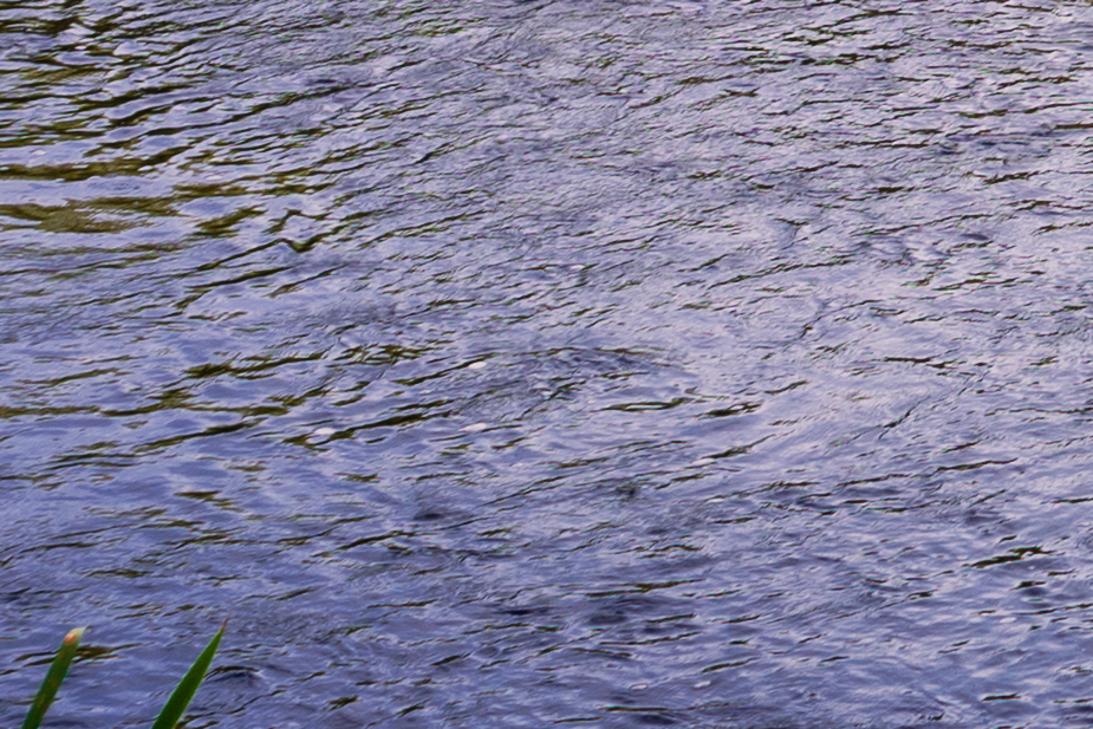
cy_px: -883
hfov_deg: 9.6
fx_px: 5799
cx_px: 2613
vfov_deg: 6.9
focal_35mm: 191
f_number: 5.6
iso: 125
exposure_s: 1/125
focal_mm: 24
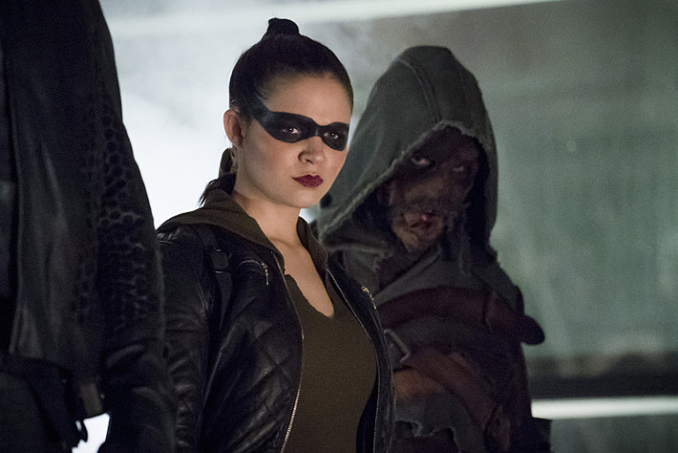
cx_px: 339
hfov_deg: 10.3
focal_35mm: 200
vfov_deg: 6.9
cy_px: 226
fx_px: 3769
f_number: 4
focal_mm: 200
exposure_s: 1/160
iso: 12800
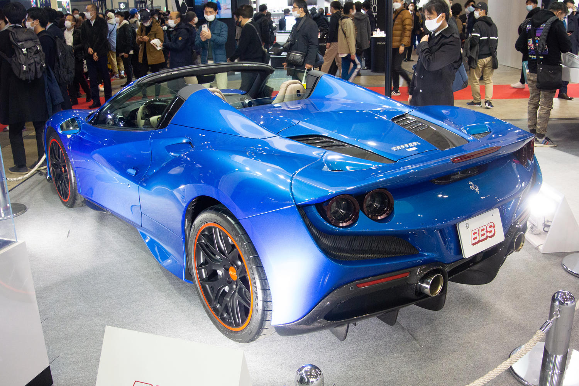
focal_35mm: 35
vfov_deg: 37.9
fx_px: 563
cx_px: 290
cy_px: 193
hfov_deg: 54.4
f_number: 3.8
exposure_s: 1/60
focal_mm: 13
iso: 800
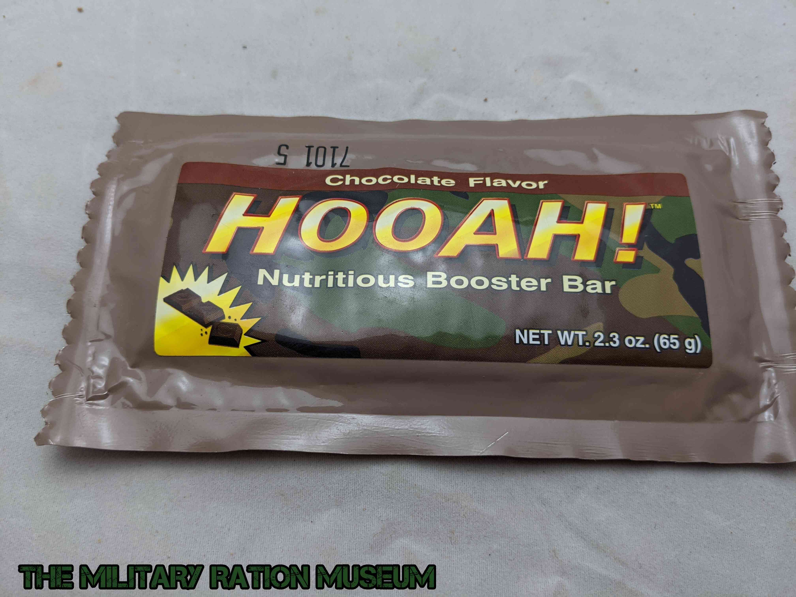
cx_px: 398
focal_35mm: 27
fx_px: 621
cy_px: 298
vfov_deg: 51.4
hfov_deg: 65.3
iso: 50
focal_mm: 4.38
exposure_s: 1/121
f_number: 1.73
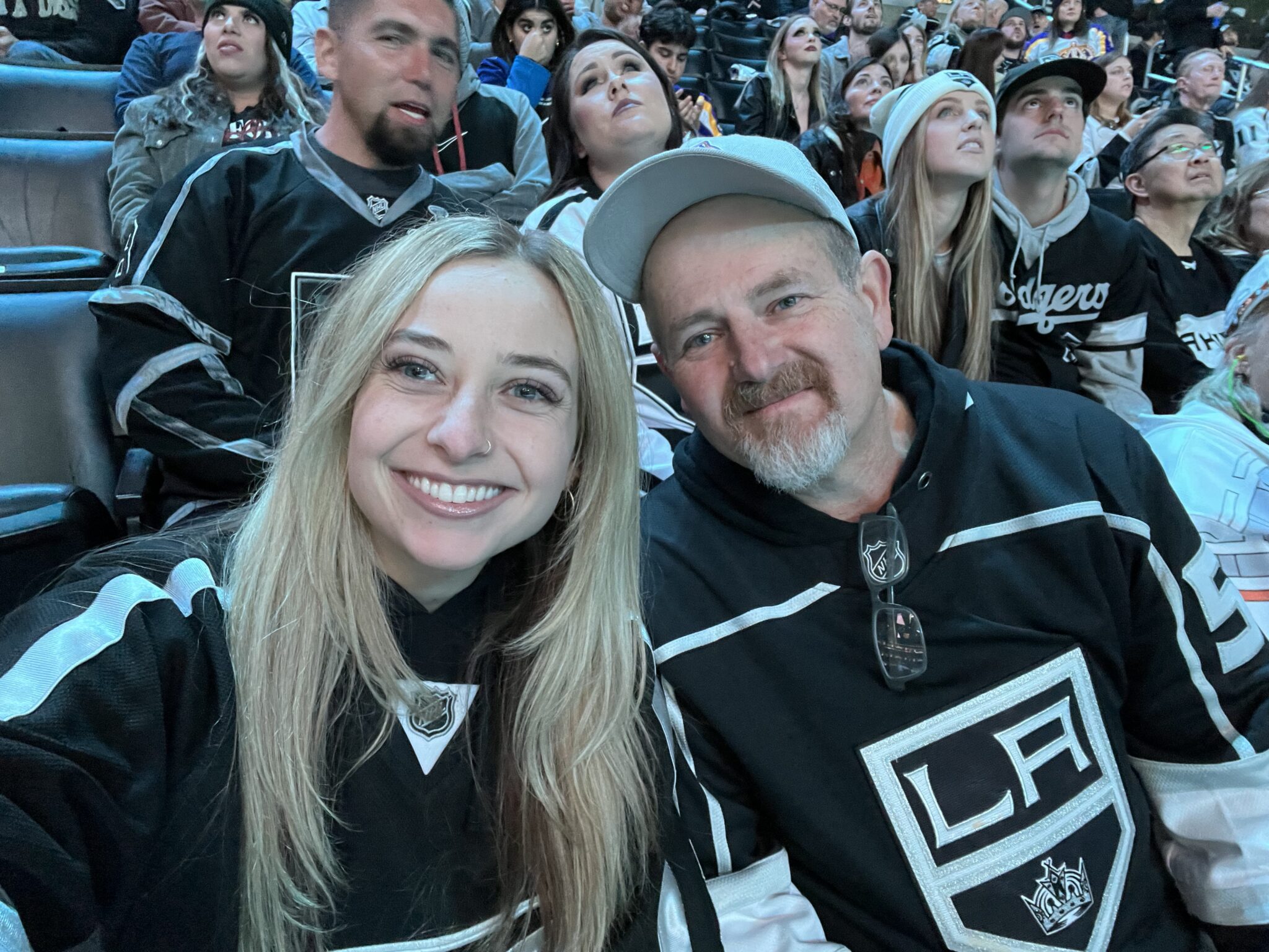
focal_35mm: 23
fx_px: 843
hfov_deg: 73.9
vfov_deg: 58.9
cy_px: 476
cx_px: 634
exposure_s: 1/30
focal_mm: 2.71
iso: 500
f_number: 2.2
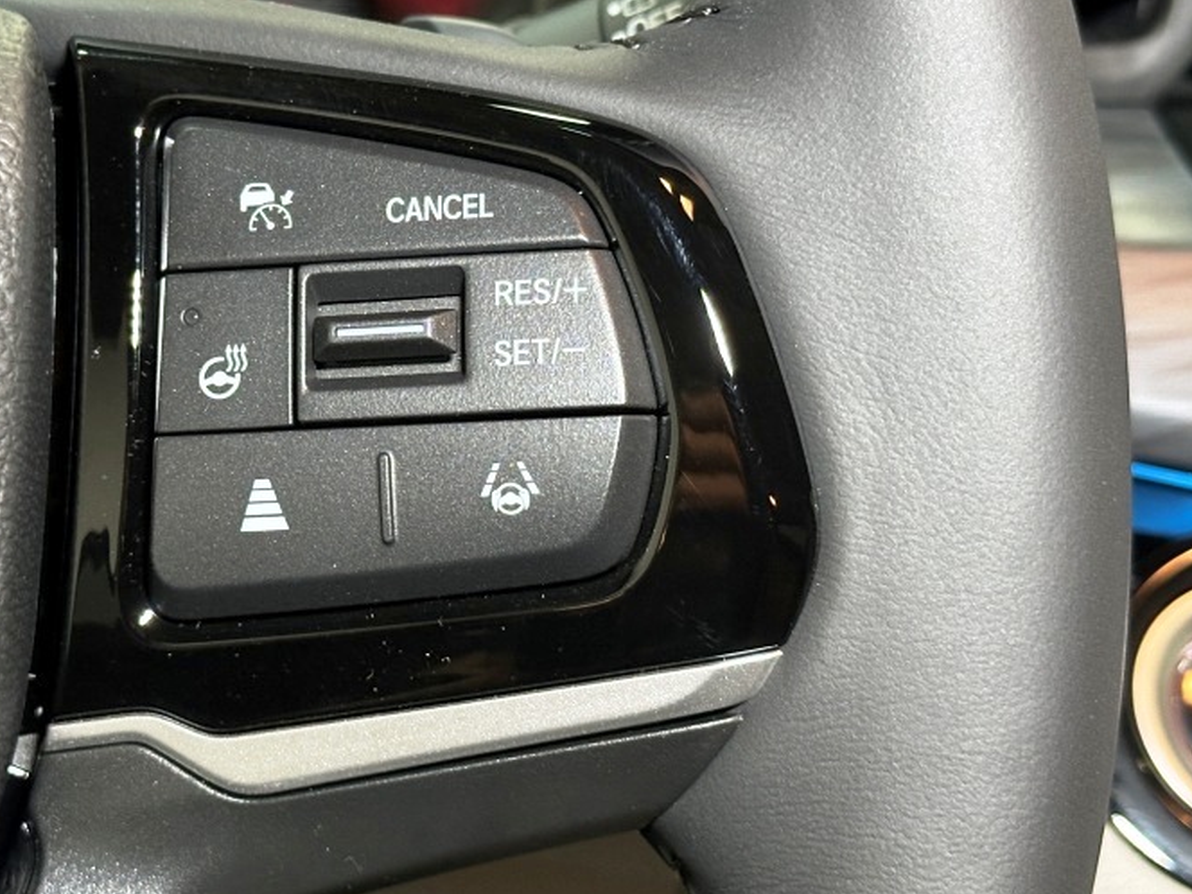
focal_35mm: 74
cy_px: 357
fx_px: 2548
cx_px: 379
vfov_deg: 19.9
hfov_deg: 26.2
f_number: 1.78
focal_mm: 6.86
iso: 500
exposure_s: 1/40
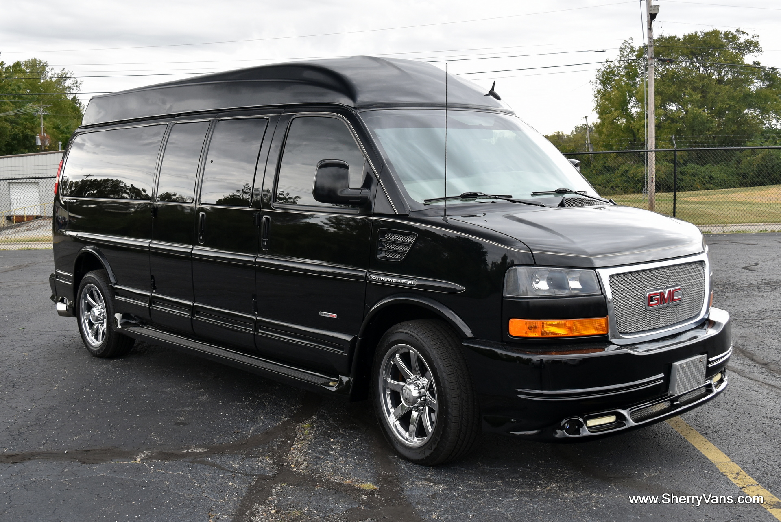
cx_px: 390
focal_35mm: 36
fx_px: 782
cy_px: 261
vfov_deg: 36.9
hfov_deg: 53.1
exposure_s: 1/125
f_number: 5.6
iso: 400
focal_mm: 24
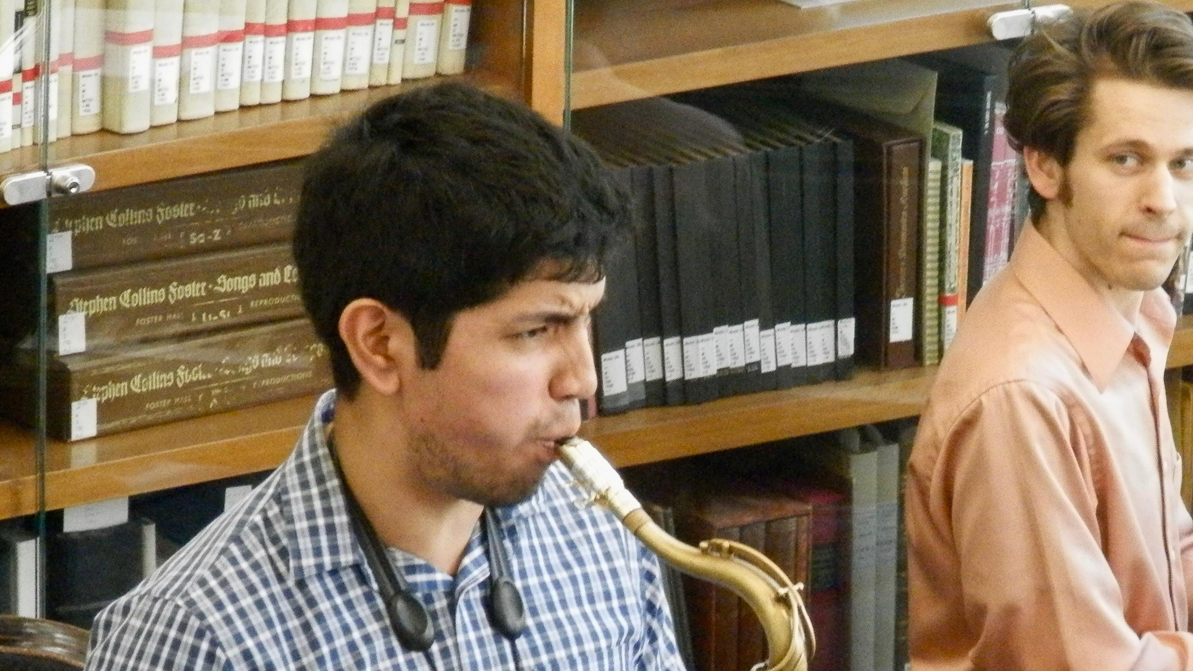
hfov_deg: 7.1
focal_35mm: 303
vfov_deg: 4.0
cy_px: 614
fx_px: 9586
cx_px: 895
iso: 1000
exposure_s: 1/30
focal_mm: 32.1
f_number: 5.1
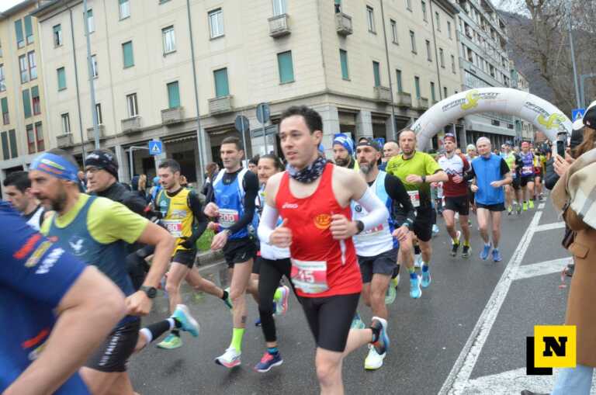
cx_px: 298
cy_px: 198
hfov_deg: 67.5
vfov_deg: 47.8
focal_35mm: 27
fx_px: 446
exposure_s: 1/200
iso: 4000
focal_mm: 18
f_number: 18
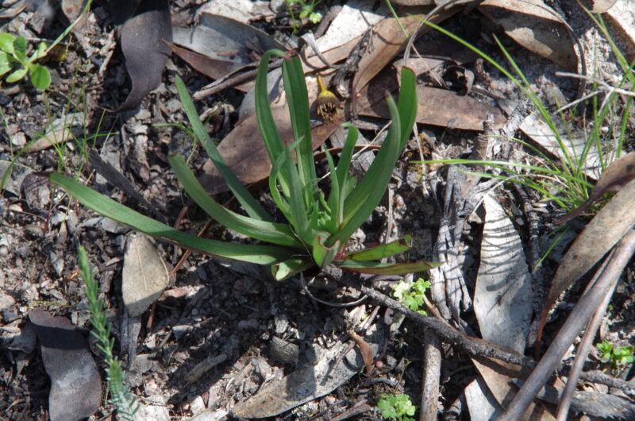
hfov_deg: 10.2
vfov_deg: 6.8
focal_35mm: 202
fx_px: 3556
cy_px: 210
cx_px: 318
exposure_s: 1/100
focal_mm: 135
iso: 800
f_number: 14
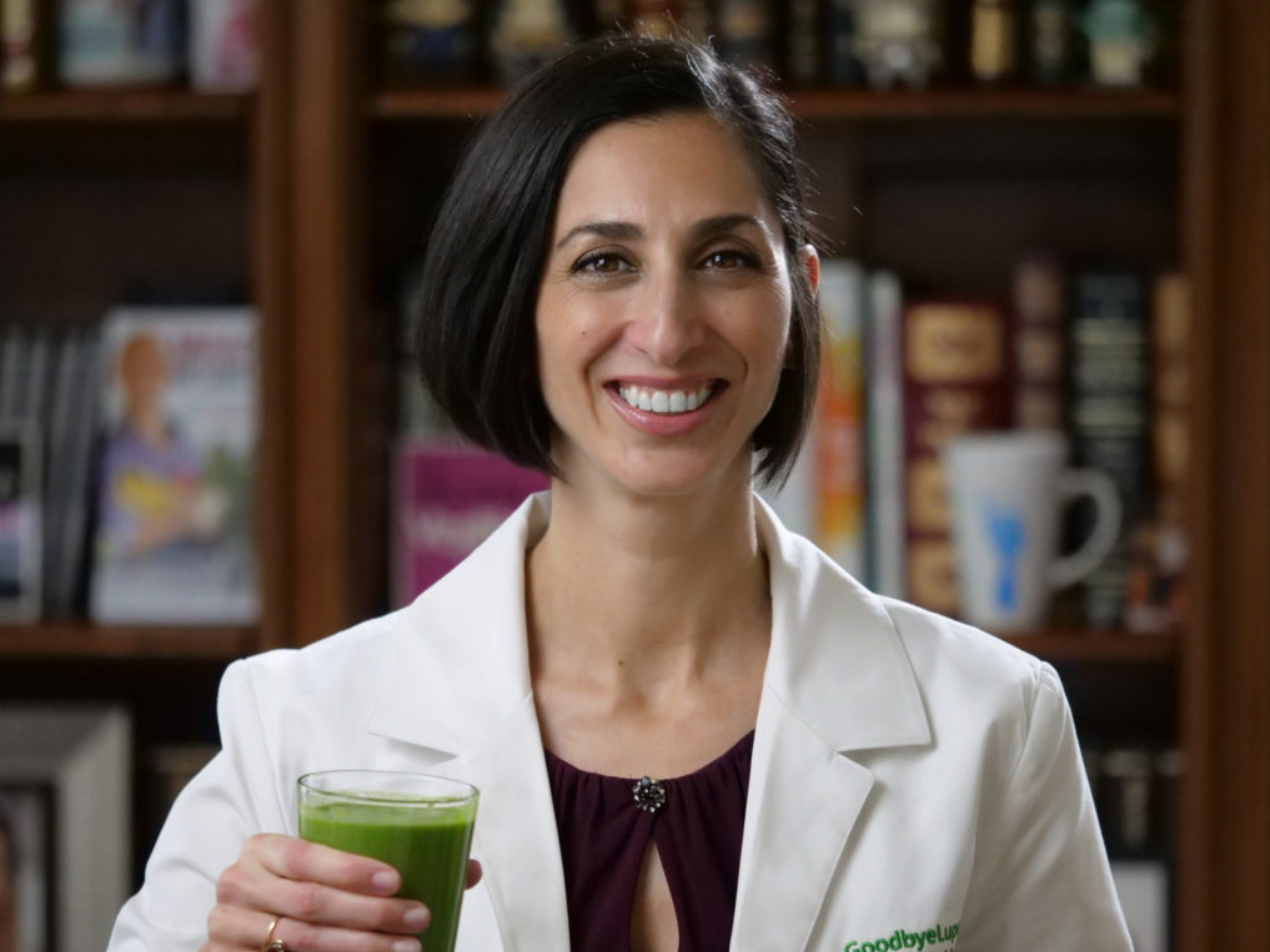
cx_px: 633
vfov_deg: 4.9
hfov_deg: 6.6
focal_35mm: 302
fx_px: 11081
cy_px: 475
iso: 3200
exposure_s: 1/320
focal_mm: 150
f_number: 2.8
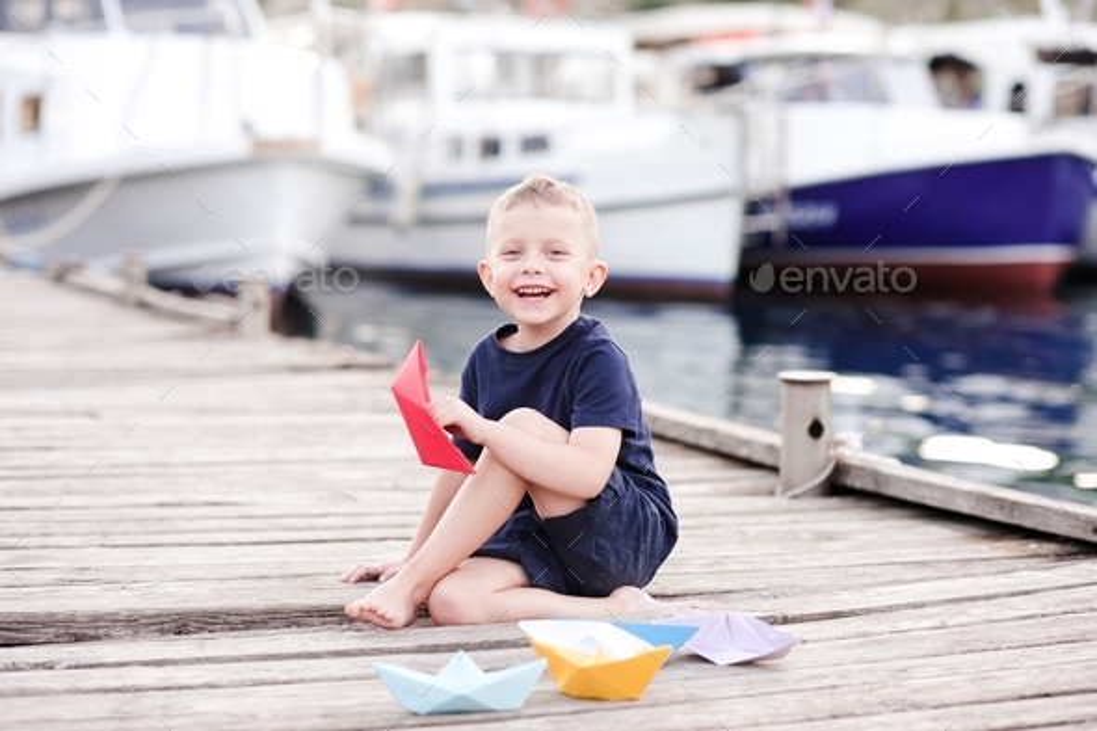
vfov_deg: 16.1
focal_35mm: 85
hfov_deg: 23.9
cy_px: 366
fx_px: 2589
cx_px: 548
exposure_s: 1/250
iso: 640
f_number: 2.8
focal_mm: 85
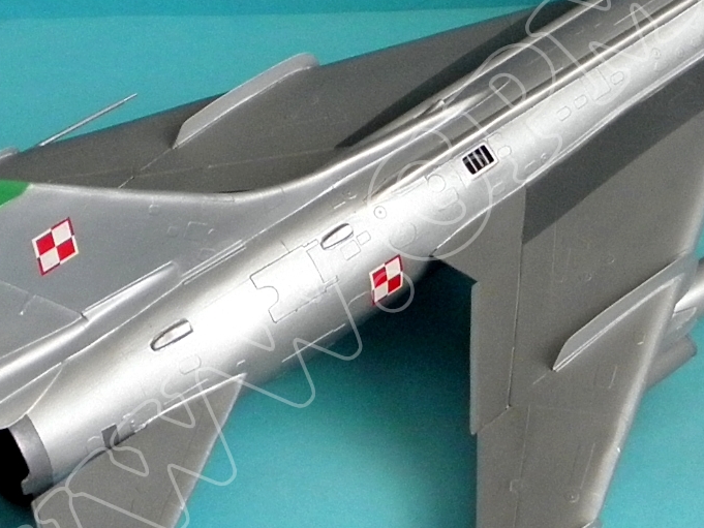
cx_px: 411
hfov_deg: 34.8
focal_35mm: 55
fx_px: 1119
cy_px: 215
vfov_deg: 26.5
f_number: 3.5
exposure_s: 1/13
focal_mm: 5
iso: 200
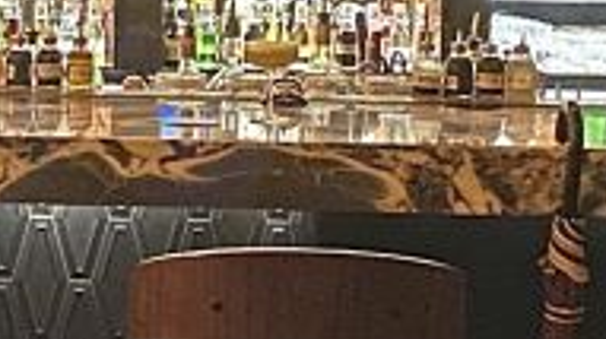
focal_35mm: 184
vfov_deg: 6.6
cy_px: 38
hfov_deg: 11.4
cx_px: -197
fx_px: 2954
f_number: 1.8
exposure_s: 1/8
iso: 500
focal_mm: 4.2
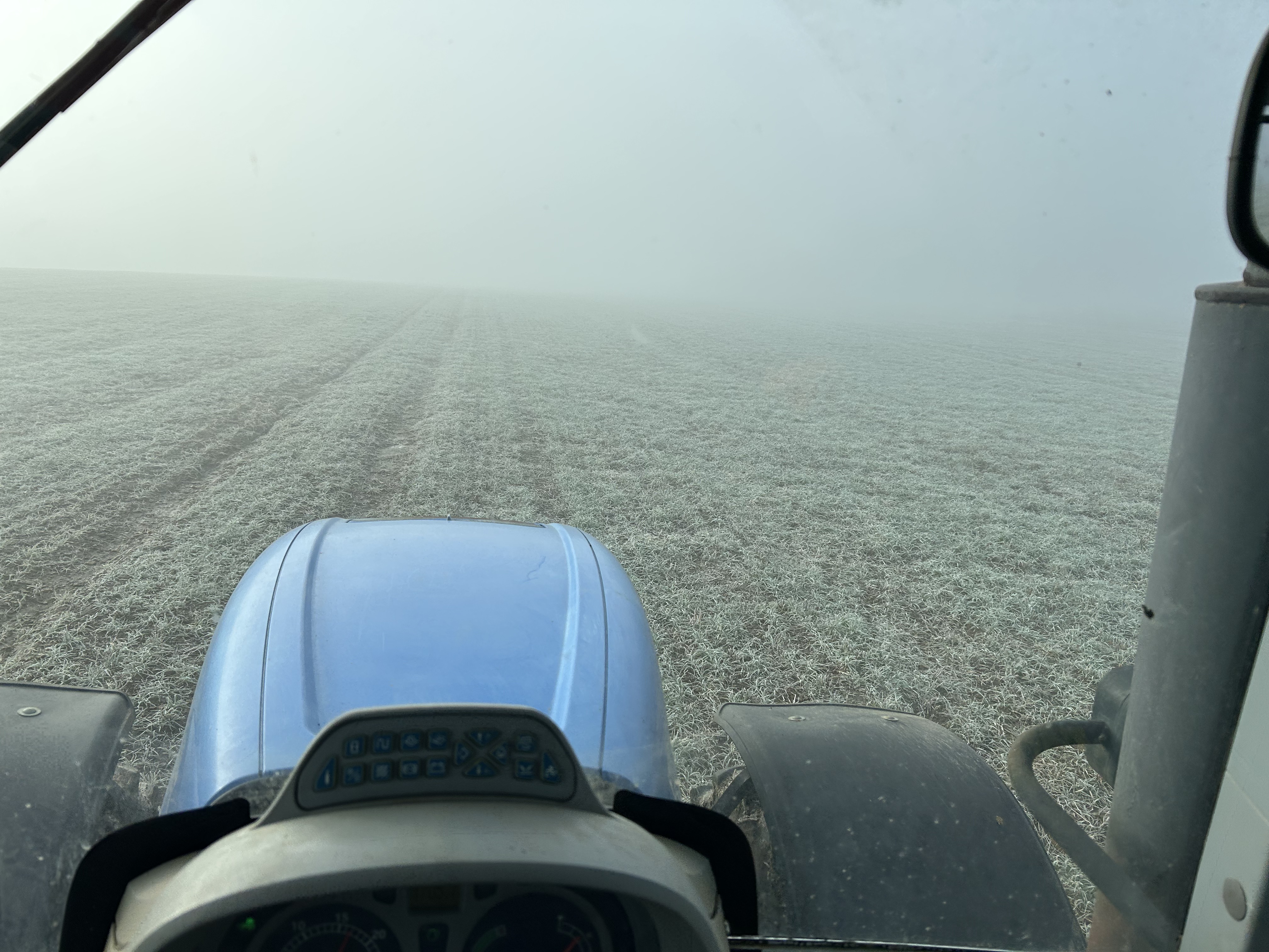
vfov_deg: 53.1
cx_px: 634
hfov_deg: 67.3
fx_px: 953
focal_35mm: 26
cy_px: 476
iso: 50
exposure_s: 1/2457
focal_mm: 5.7
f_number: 1.5
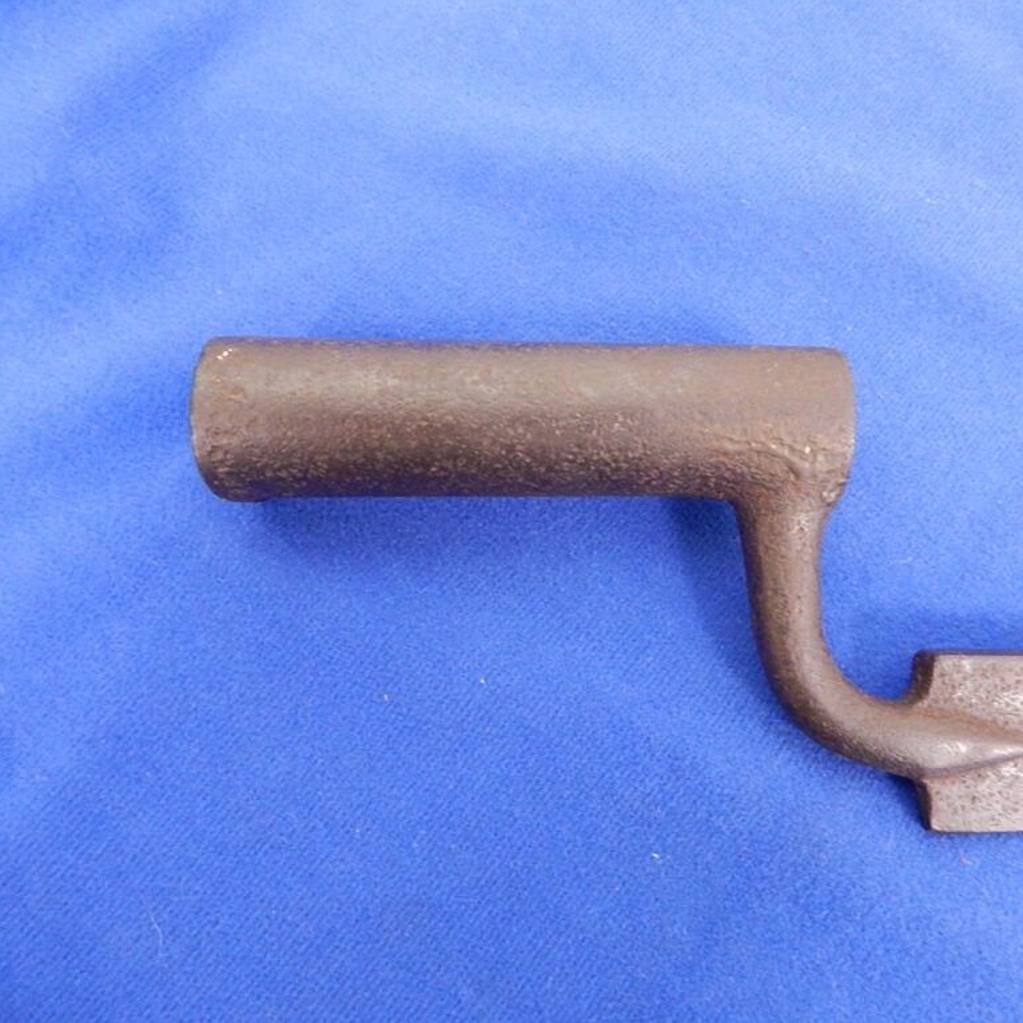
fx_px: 869
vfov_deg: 60.9
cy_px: 512
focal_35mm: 26
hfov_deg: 60.4
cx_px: 618
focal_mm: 4
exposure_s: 1/8
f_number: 3
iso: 560
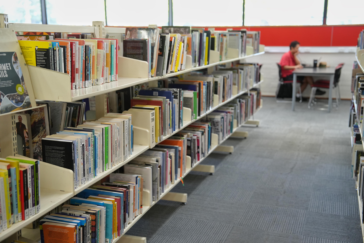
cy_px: 122
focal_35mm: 45
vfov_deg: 29.9
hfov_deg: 43.6
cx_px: 182
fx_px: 455
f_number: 2.8
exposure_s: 1/320
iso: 2000
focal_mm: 45
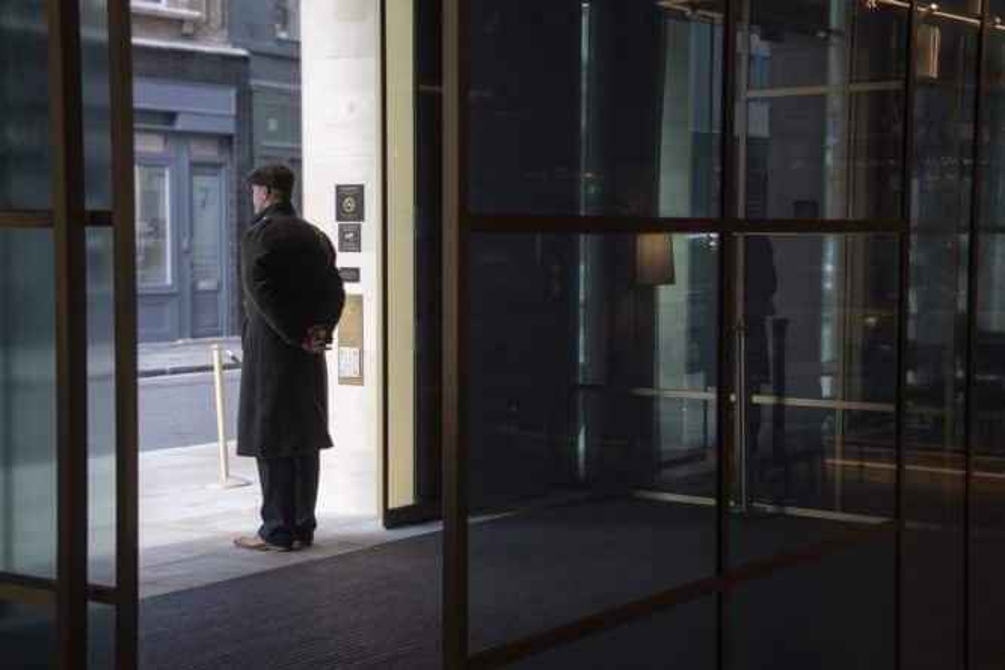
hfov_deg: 33.4
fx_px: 1675
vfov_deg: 22.6
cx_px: 502
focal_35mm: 60
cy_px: 335
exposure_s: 1/125
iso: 1000
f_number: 7.1
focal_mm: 50
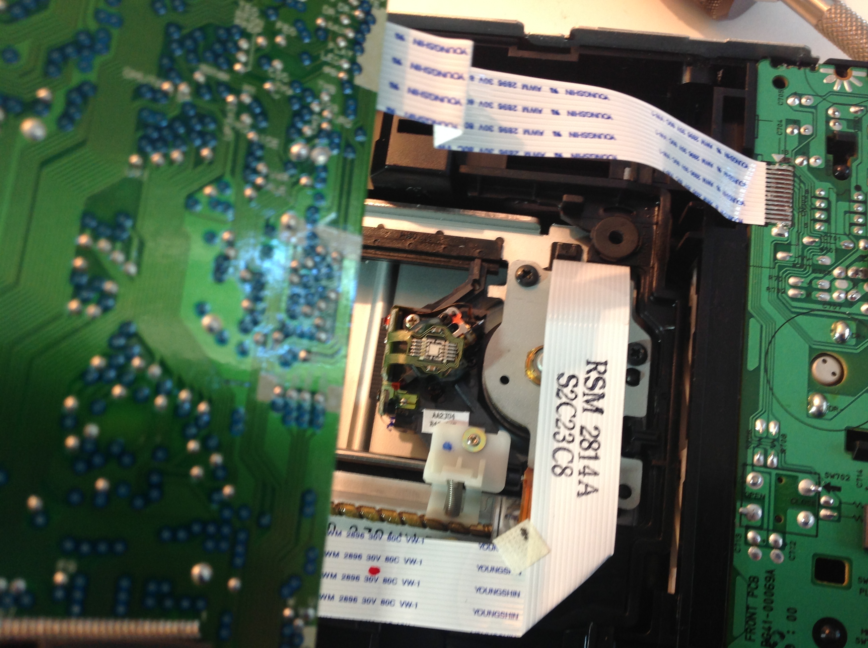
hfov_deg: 52.7
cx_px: 434
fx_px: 876
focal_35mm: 35
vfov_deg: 40.6
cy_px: 324
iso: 64
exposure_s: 1/15
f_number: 2.4
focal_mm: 4.28
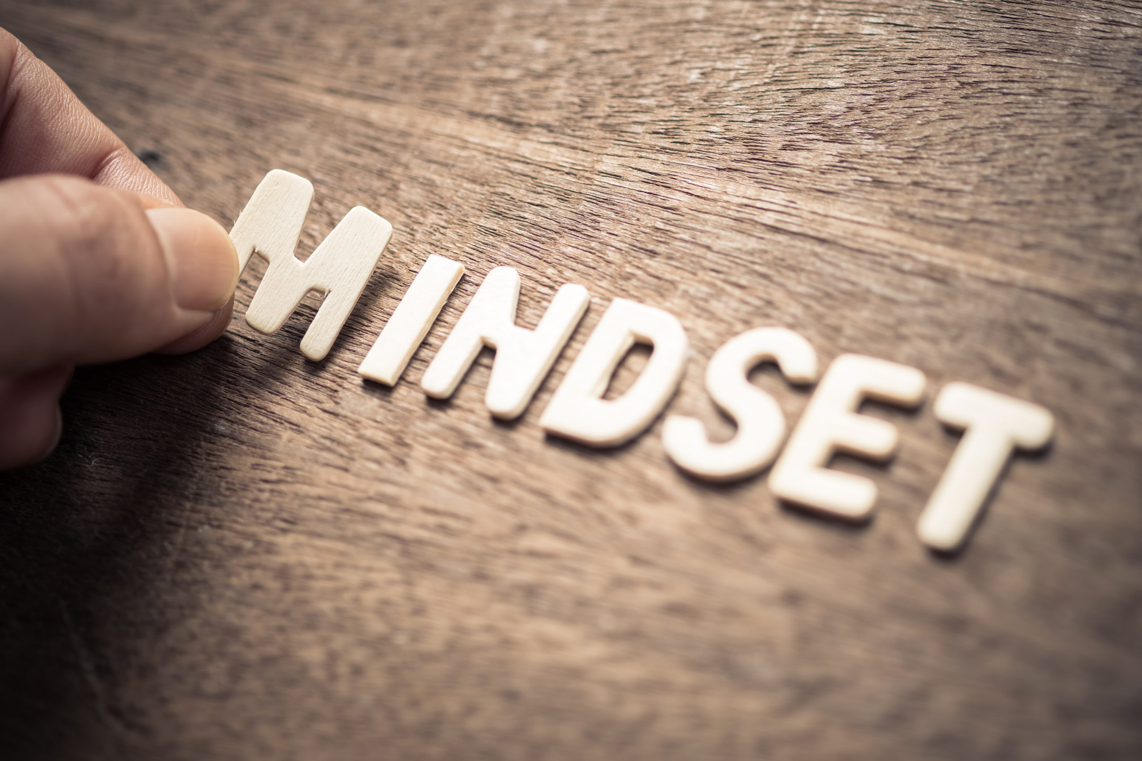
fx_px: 2855
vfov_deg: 15.2
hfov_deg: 22.6
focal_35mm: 90
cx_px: 571
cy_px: 380
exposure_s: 1/250
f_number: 2.4
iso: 200
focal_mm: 60
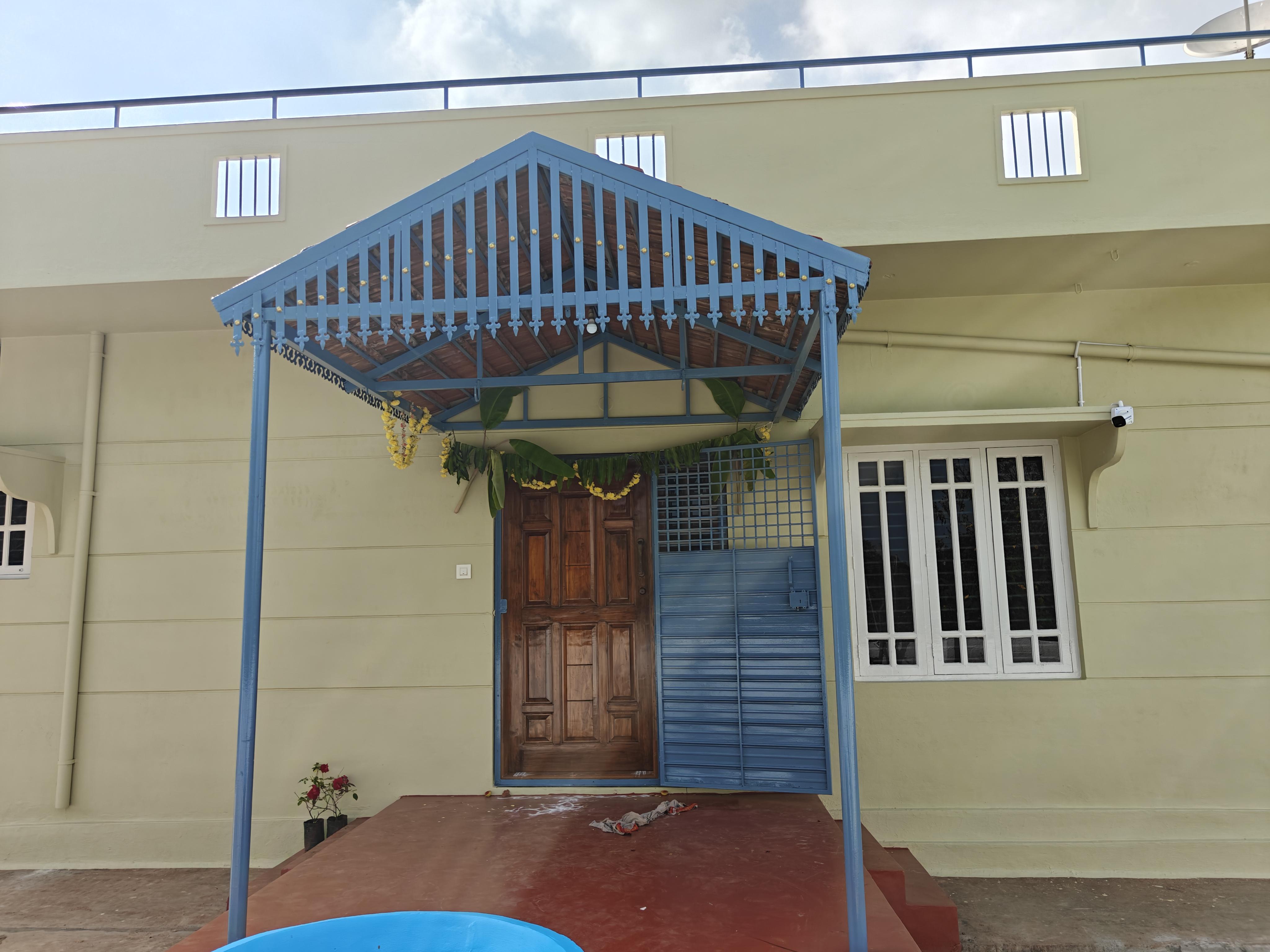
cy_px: 476
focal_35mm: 24
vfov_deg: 56.8
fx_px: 881
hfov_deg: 71.6
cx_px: 635
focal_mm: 5.59
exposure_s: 1/1377
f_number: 1.8
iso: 80
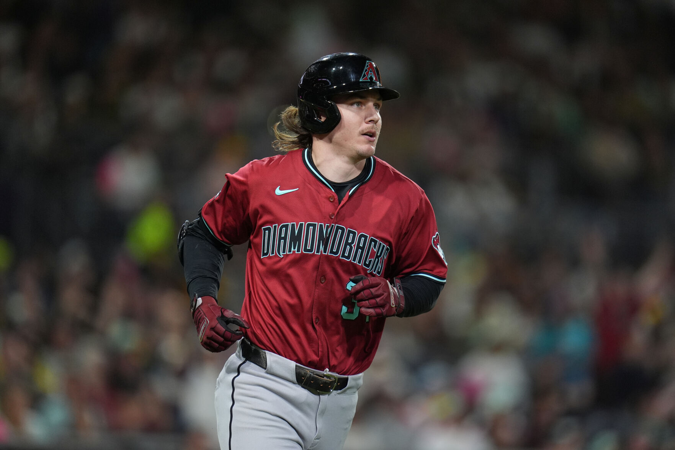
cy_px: 225
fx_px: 7499
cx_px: 338
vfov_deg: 3.4
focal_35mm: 400
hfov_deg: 5.2
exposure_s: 1/2000
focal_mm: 400
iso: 2500
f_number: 2.8
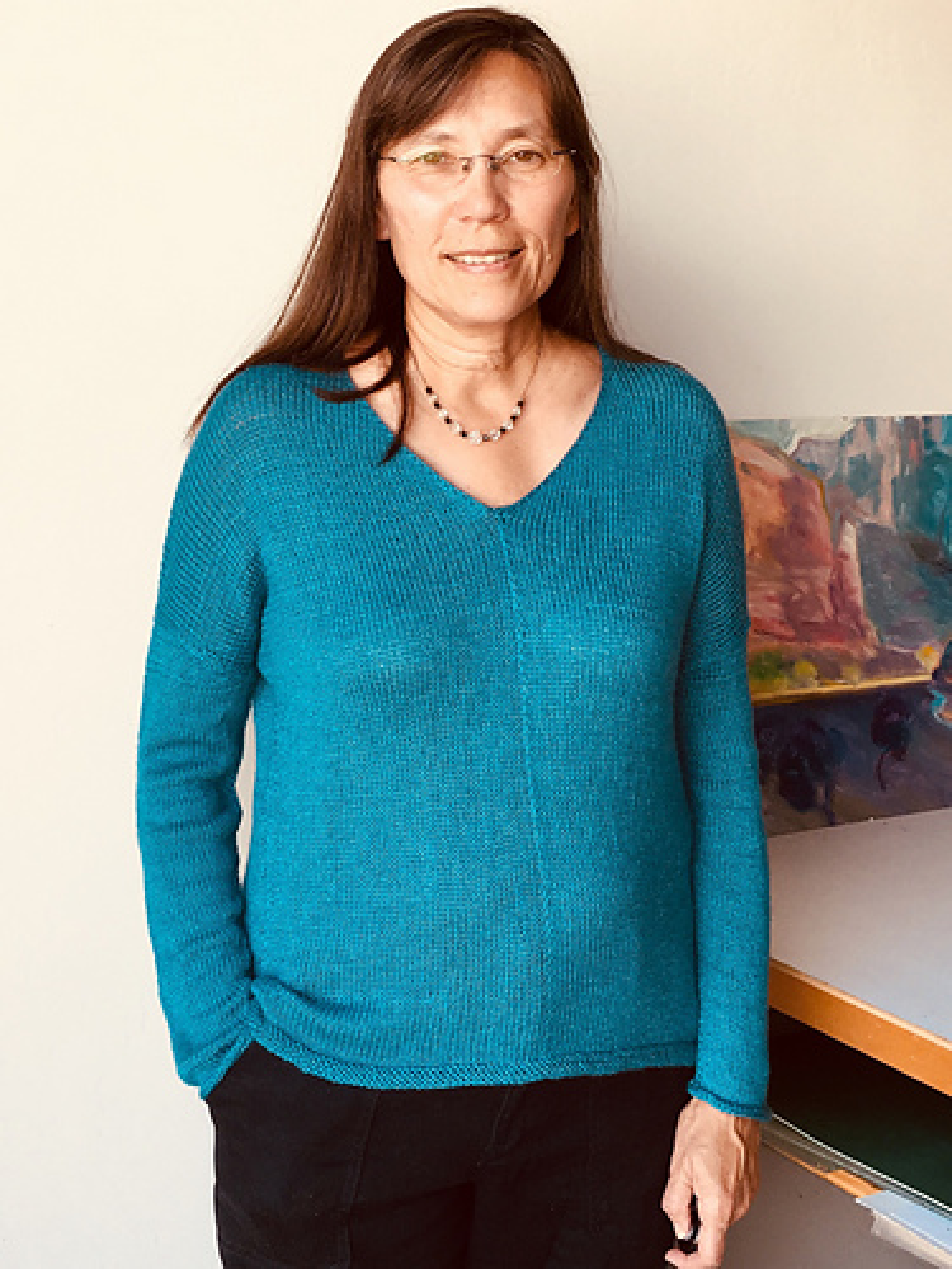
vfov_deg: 61.7
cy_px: 634
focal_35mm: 29
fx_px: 1063
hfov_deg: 48.2
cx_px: 476
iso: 32
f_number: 2.2
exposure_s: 1/120
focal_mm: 4.15
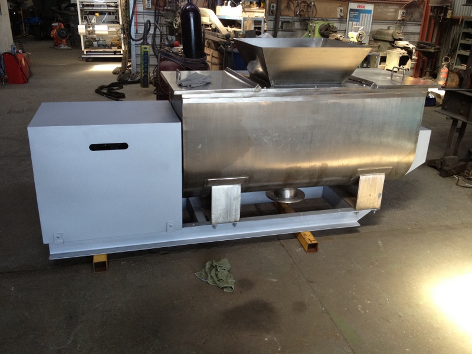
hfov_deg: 52.6
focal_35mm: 35
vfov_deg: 40.7
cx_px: 236
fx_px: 477
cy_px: 177
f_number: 2.4
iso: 100
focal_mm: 4.28
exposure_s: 1/120
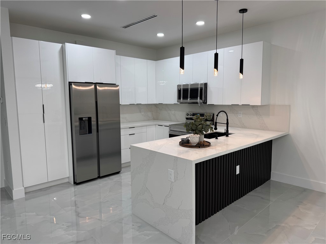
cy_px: 122
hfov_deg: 71.6
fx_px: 226
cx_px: 163
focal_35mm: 24
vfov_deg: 56.8
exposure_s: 1/120
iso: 80
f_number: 1.78
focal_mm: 6.76
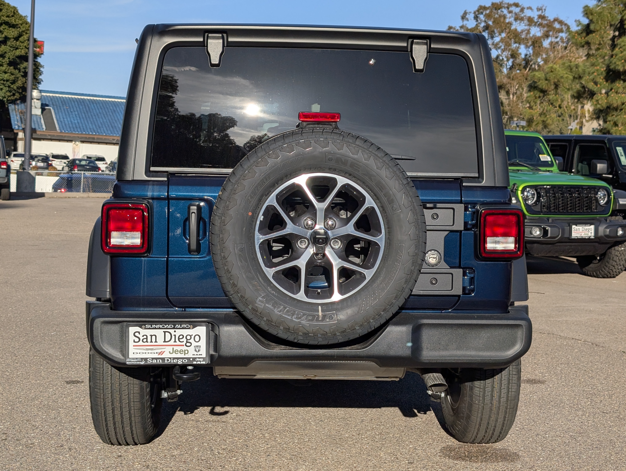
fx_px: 887
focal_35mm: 49
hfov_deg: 38.9
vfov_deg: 29.7
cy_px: 236
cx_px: 313
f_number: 1.68
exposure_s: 1/2128
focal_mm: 6.9
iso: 22
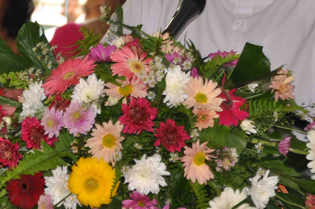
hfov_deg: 8.1
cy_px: 13
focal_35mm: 254
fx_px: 2220
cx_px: 153
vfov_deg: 5.4
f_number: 5.6
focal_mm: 85
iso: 200
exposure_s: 1/10
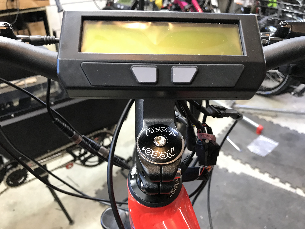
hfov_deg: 63.4
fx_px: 247
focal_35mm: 28
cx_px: 152
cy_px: 114
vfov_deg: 49.7
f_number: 1.8
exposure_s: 1/15
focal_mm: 3.99
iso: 64
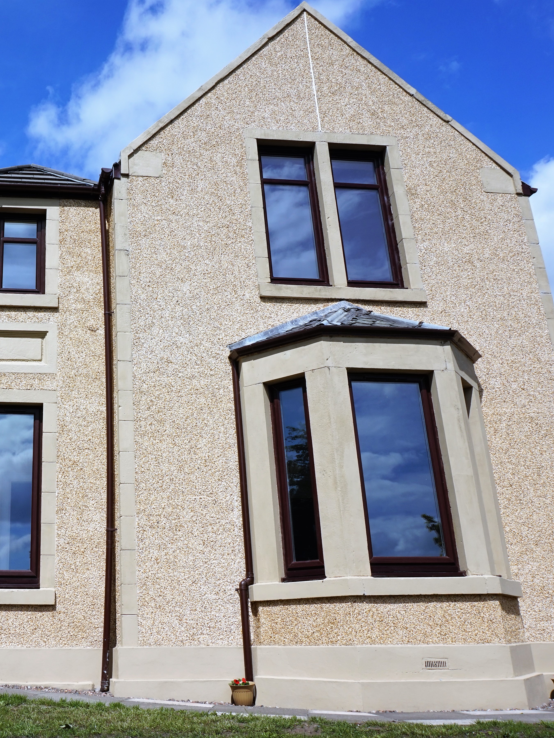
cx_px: 93
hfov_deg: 38.8
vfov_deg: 52.6
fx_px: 747
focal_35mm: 35
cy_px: 372
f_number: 14
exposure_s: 1/160
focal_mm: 16
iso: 100
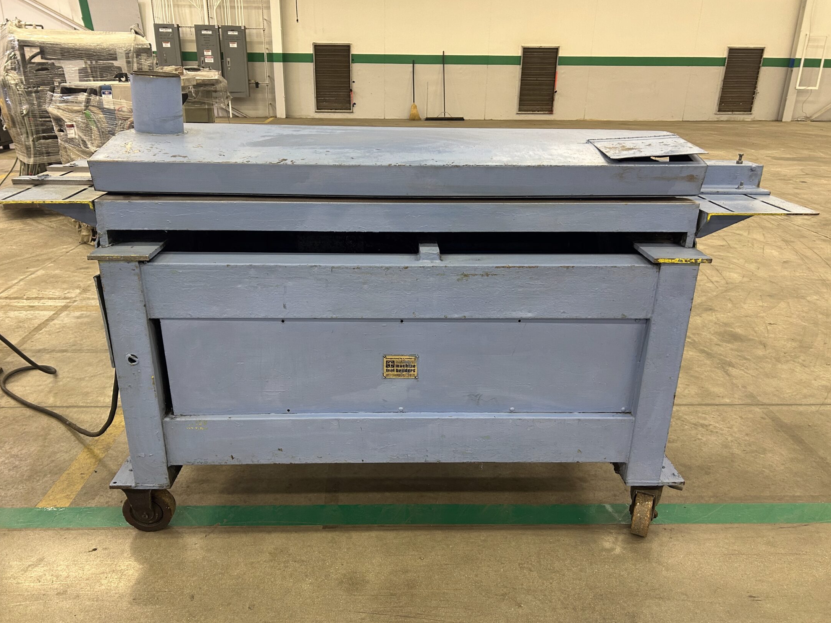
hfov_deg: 65.3
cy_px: 313
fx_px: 648
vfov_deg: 51.4
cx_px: 403
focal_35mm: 27
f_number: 1.5
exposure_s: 1/60
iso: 125
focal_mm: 5.7
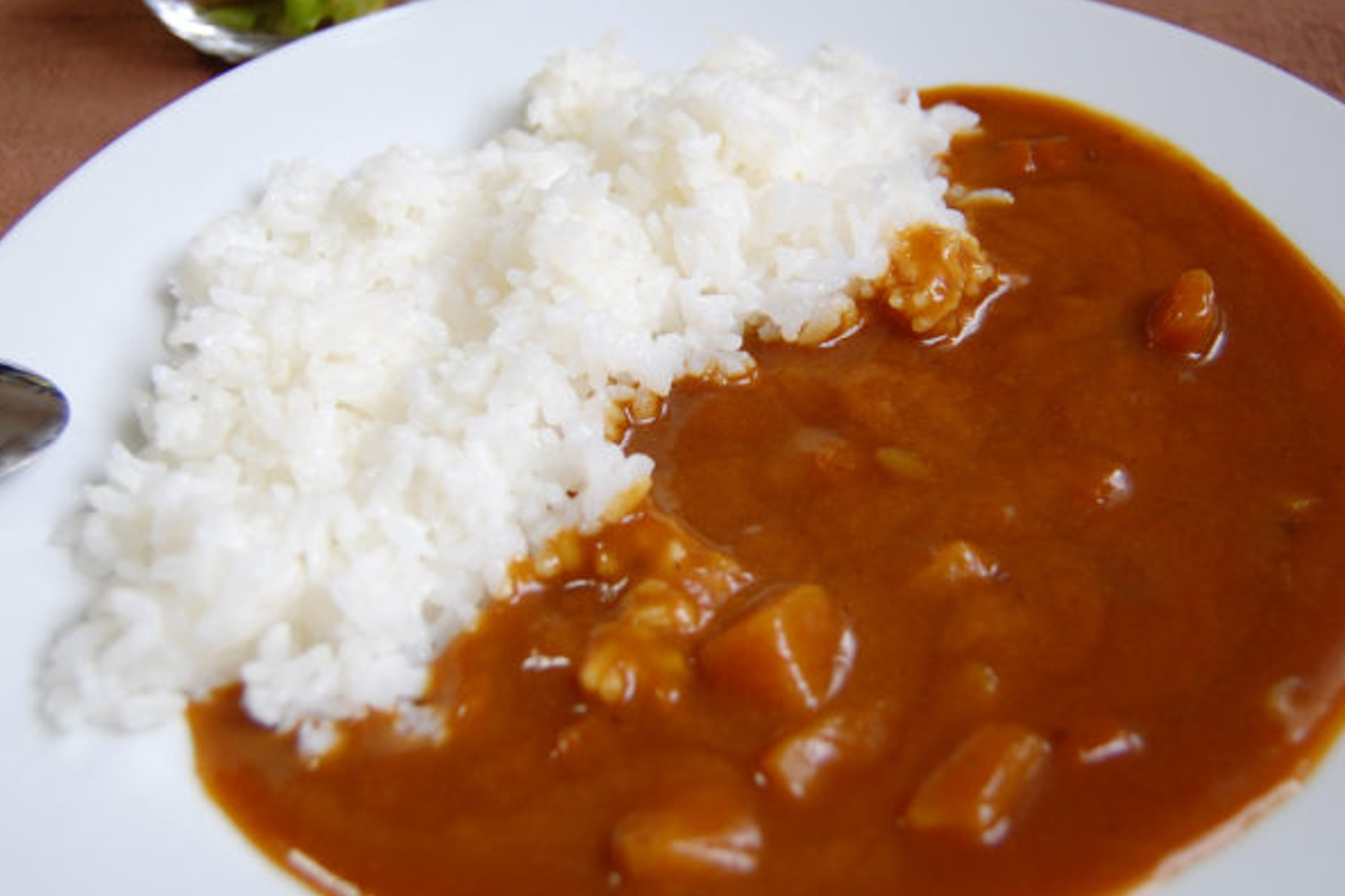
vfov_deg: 30.1
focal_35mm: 45
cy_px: 421
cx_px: 692
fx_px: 1668
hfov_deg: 43.9
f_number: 3.8
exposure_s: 1/25
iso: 200
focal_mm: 23
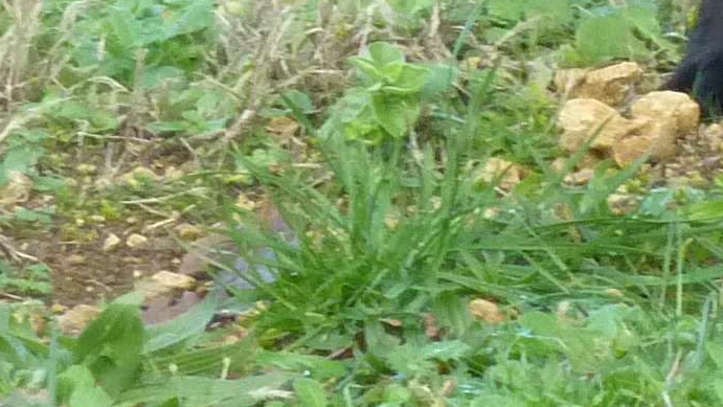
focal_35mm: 788
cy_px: -308
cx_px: 1093
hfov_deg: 2.7
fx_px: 15110
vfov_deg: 1.5
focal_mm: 22.5
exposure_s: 1/100
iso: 320
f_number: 4.5
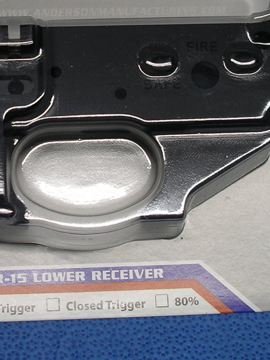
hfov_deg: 15.8
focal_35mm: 93
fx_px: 967
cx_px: 58
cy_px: 92
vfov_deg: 20.9
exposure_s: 1/102
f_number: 2.8
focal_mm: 7.8
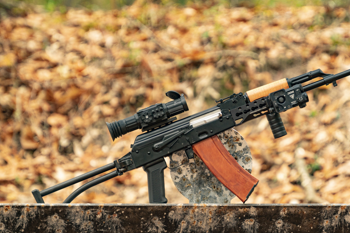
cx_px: 220
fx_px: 4430
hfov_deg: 4.5
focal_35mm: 456
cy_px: 134
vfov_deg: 3.0
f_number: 5.6
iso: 500
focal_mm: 340
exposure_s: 1/15
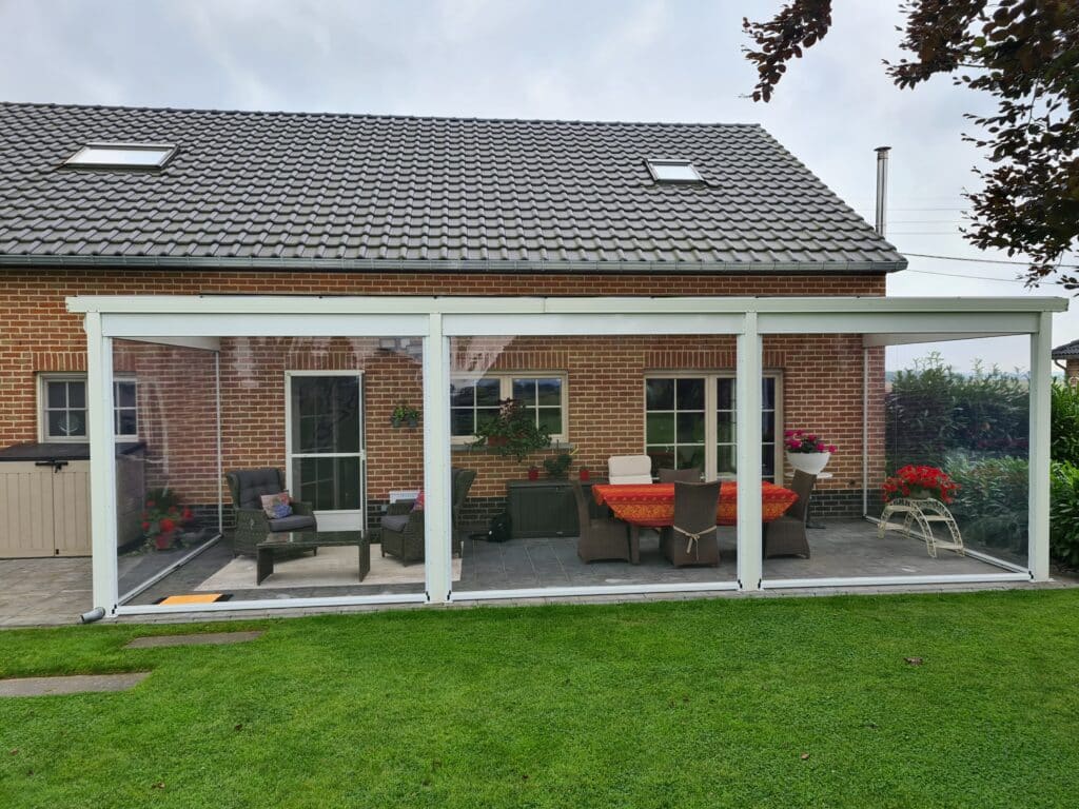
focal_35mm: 26
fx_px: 810
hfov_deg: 67.3
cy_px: 404
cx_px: 540
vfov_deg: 53.1
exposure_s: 1/443
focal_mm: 5.4
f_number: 1.8
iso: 50
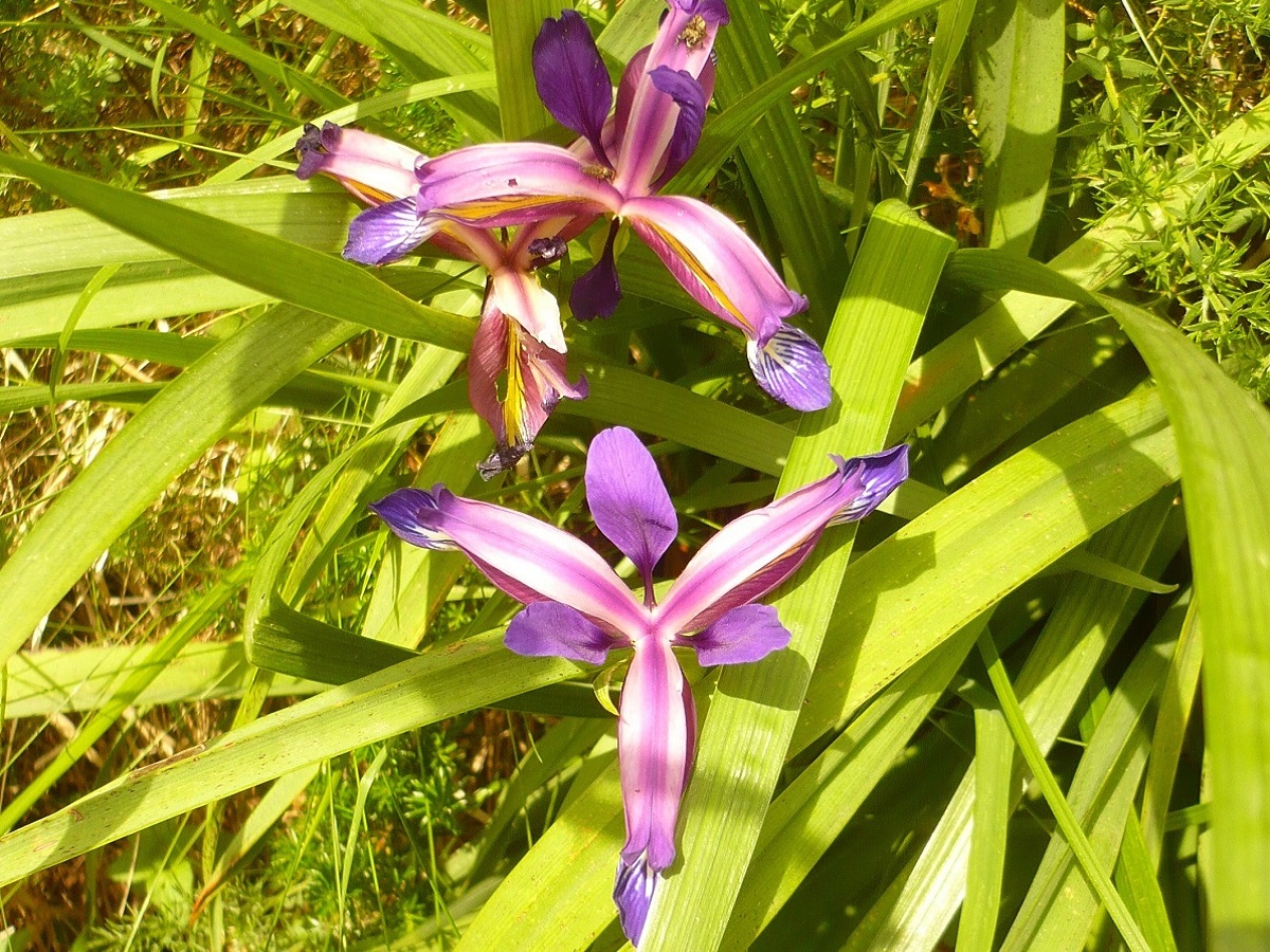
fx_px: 1284
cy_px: 476
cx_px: 635
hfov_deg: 52.6
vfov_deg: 40.7
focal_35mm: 35
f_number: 2.8
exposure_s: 1/640
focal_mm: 5.8
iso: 100
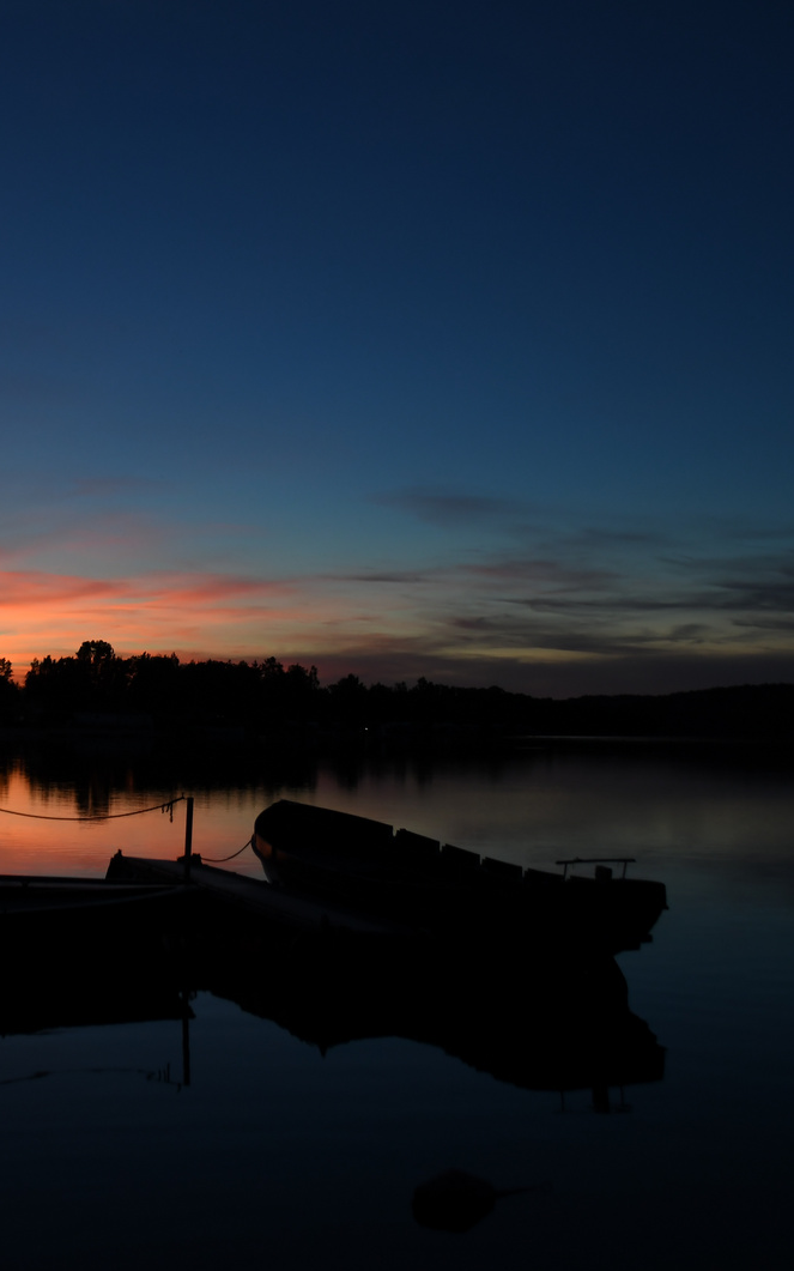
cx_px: 199
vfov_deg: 47.2
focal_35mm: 42
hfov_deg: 30.0
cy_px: 637
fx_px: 1454
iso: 360
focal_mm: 18
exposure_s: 1/100
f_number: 4
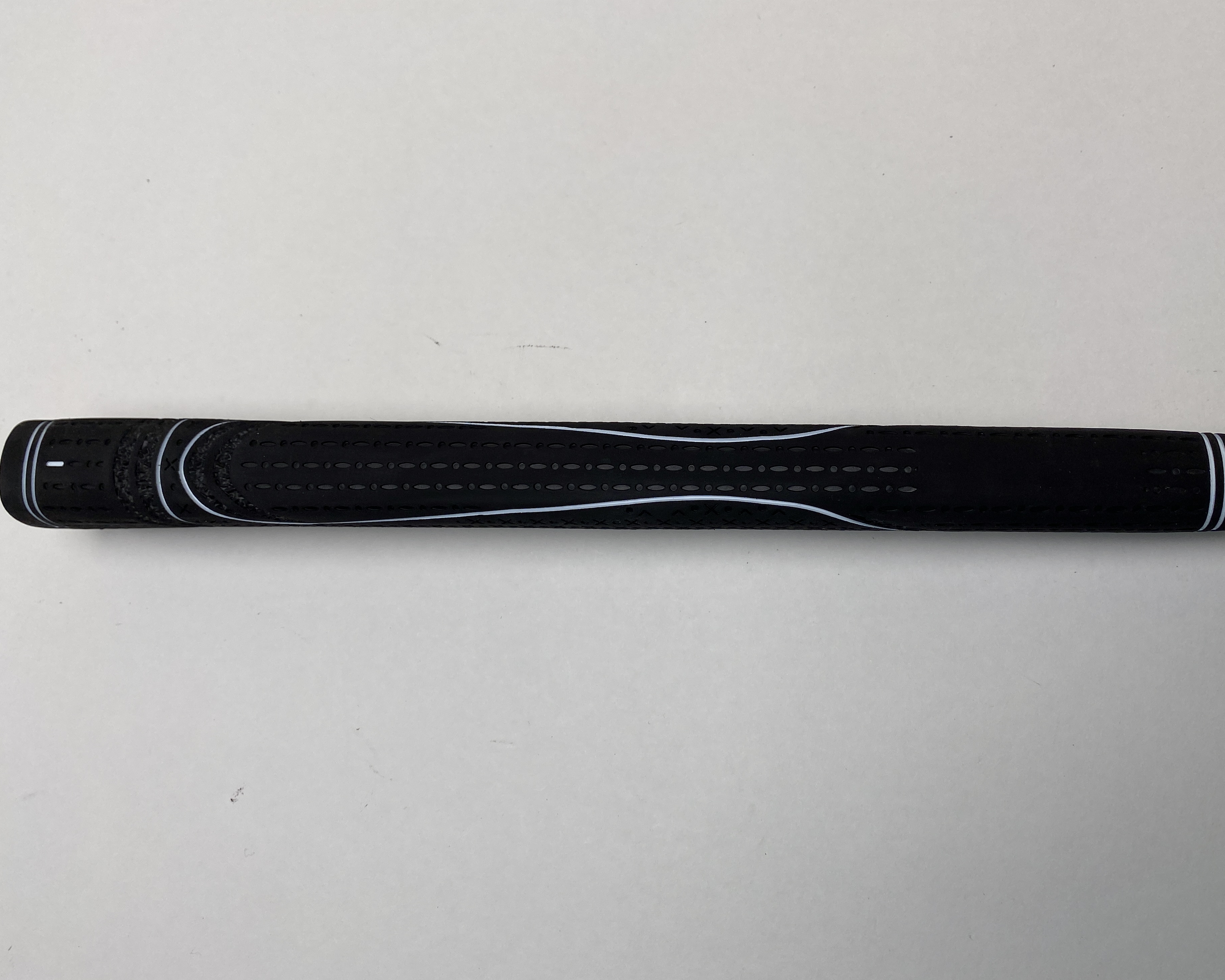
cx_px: 662
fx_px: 1015
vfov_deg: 51.5
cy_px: 493
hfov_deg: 62.1
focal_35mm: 28
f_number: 1.8
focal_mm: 4.25
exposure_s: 1/562
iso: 32
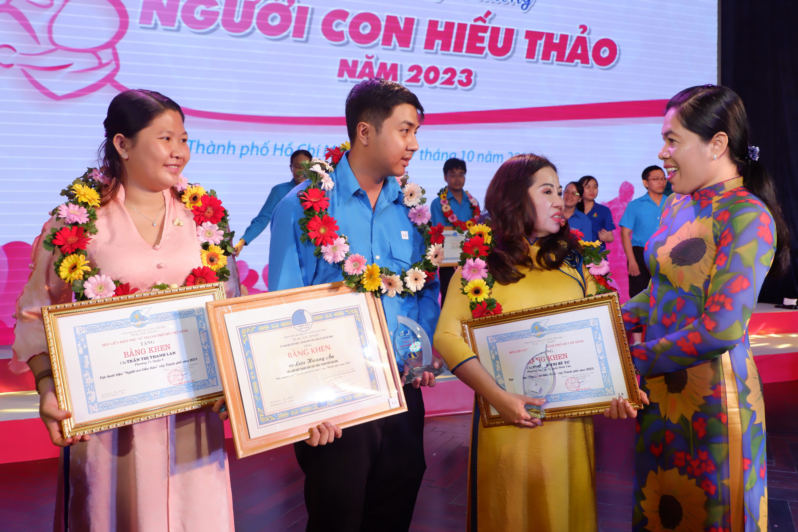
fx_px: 709
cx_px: 399
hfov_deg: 58.7
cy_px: 266
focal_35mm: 32
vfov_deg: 41.1
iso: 400
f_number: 4
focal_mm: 21.1
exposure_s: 1/140
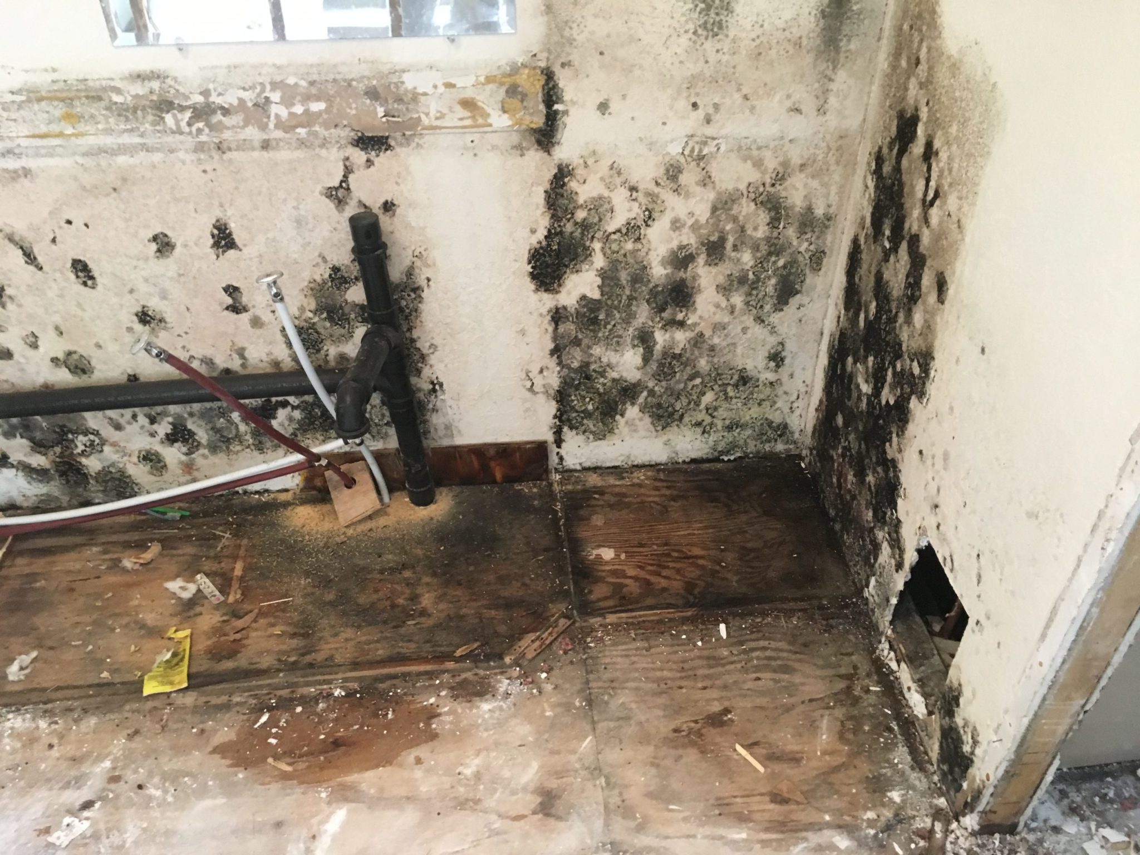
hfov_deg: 61.7
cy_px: 428
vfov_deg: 48.2
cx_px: 570
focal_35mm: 29
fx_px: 955
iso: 200
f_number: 2.2
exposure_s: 1/30
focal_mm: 4.15
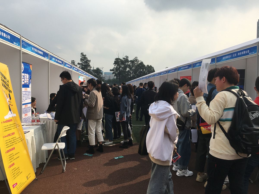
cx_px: 130
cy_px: 97
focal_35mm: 29
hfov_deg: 61.7
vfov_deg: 48.2
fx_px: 217
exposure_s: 1/1789
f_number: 2.2
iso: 25
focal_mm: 4.15
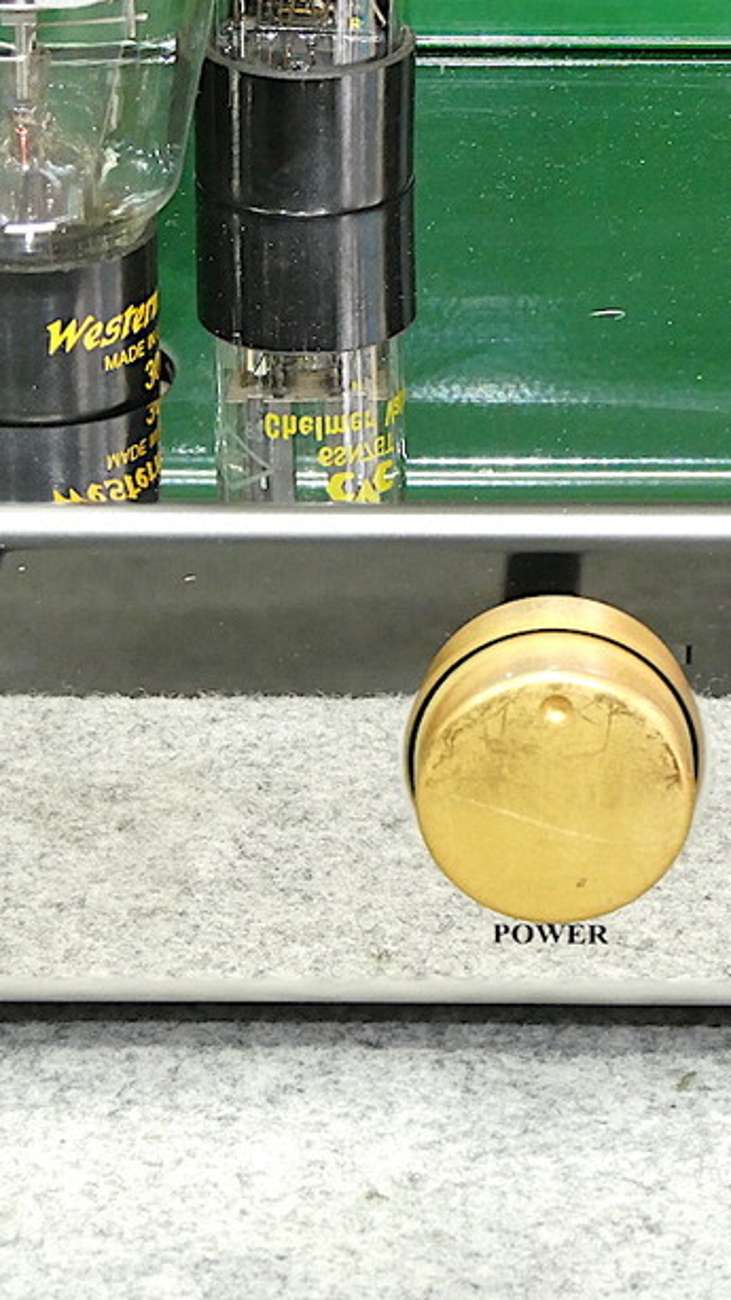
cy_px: 724
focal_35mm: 230
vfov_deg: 9.4
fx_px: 7932
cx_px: 254
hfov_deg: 5.3
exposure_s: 1/10
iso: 400
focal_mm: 24.2
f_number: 5.6
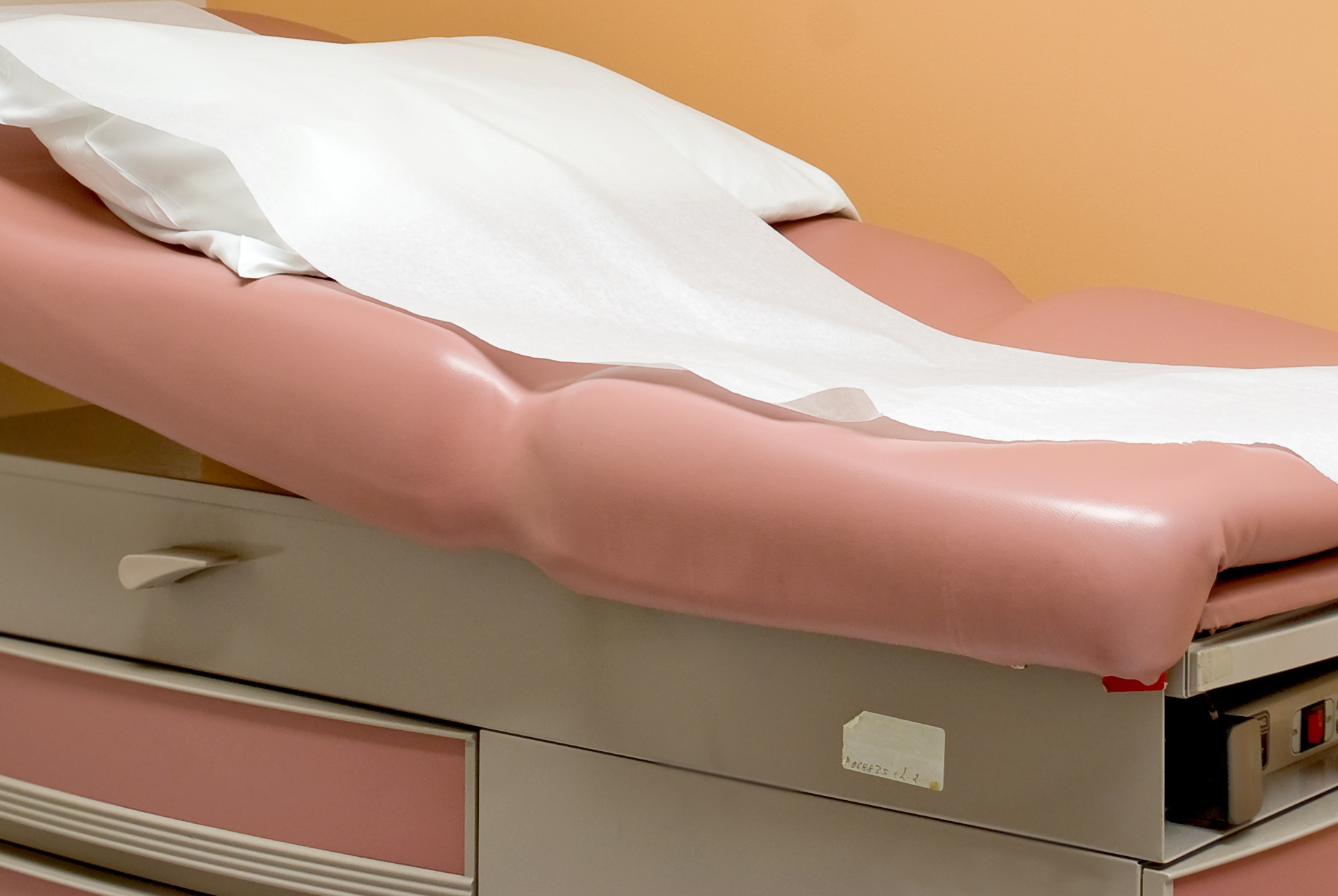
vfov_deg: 16.9
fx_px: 2940
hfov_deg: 25.4
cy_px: -7
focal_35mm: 79
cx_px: 954
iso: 100
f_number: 8
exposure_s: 1/4
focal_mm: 26
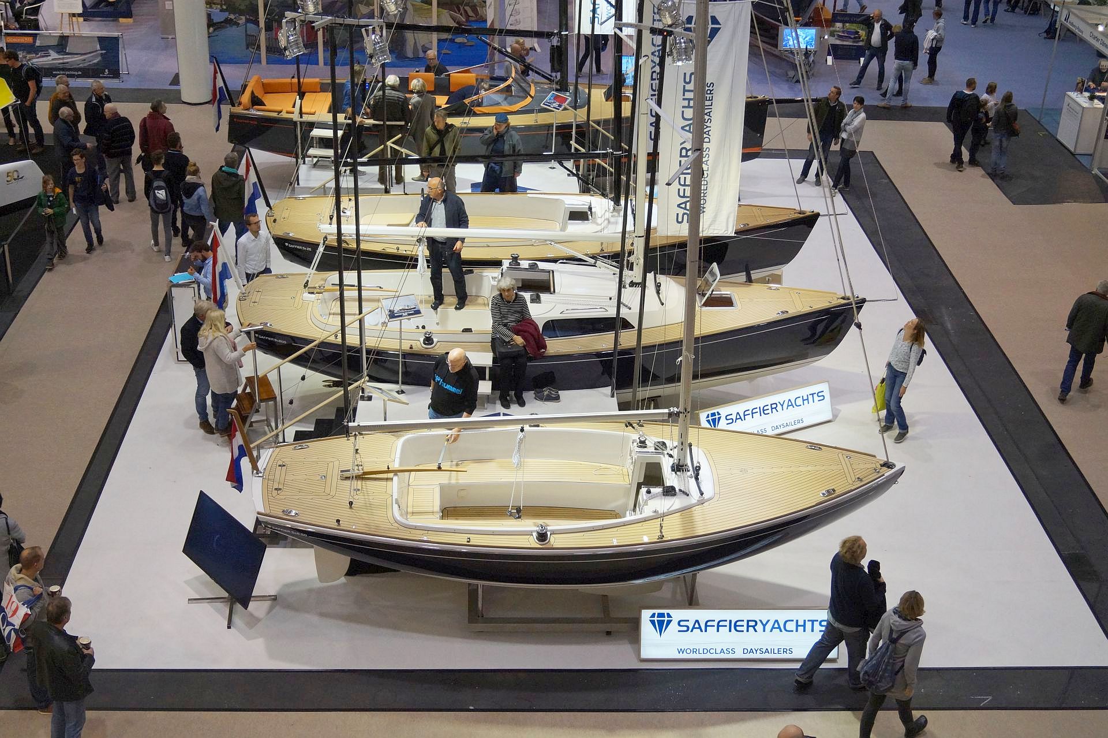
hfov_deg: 43.6
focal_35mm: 45
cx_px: 554
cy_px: 369
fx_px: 1384
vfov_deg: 29.8
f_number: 4.5
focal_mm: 30
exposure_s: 1/160
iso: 800
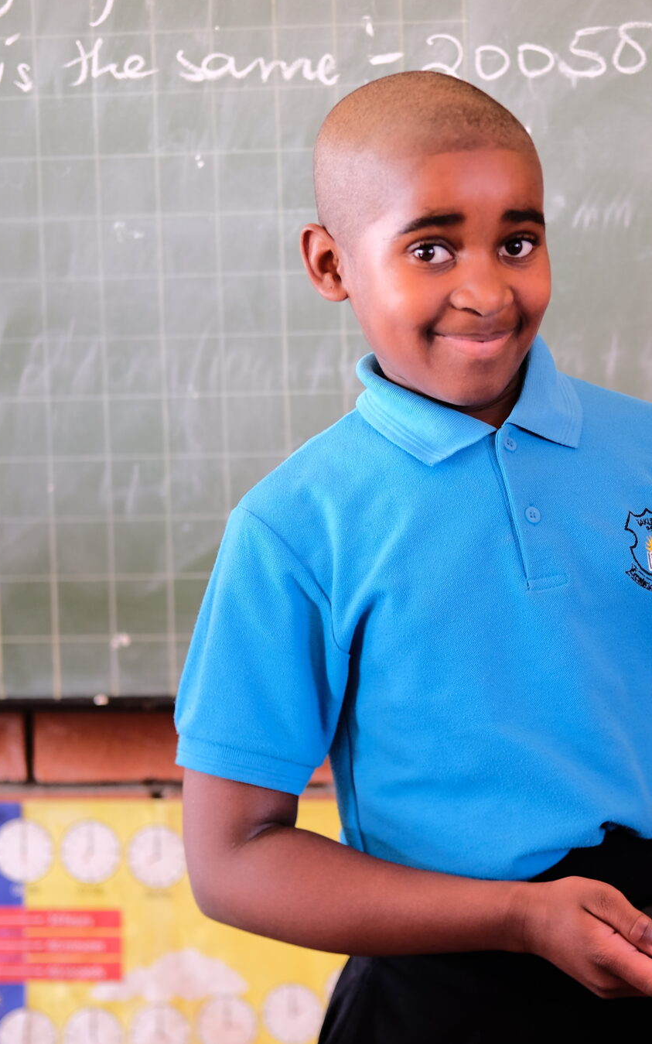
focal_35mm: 82
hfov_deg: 15.8
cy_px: 518
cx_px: 559
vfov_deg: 25.2
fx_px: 2332
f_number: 2.2
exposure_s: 1/60
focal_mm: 35
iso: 500
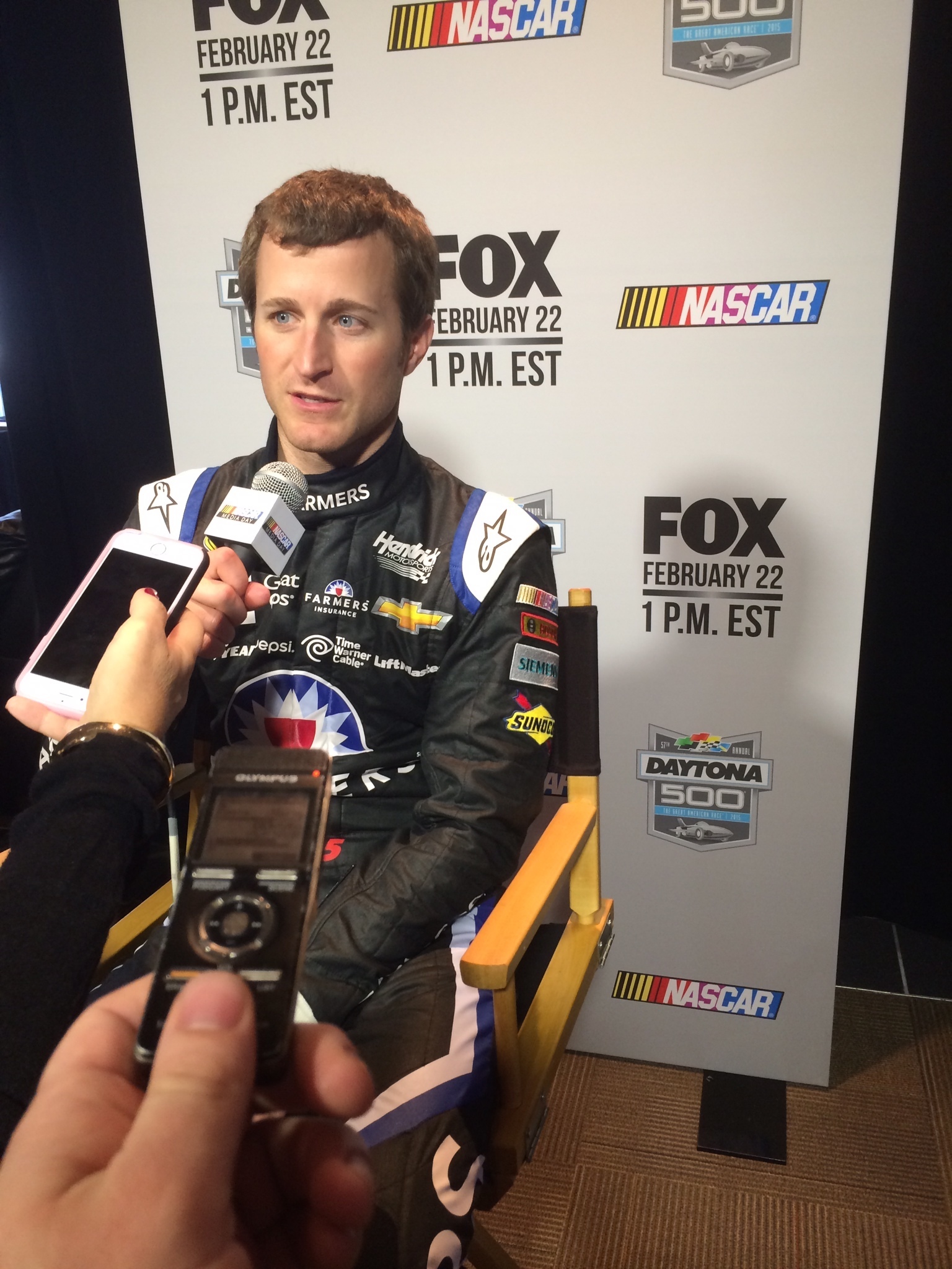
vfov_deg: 60.0
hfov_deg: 46.8
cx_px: 476
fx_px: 1100
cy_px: 634
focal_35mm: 30
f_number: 2.2
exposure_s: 1/30
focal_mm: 4.12
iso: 125
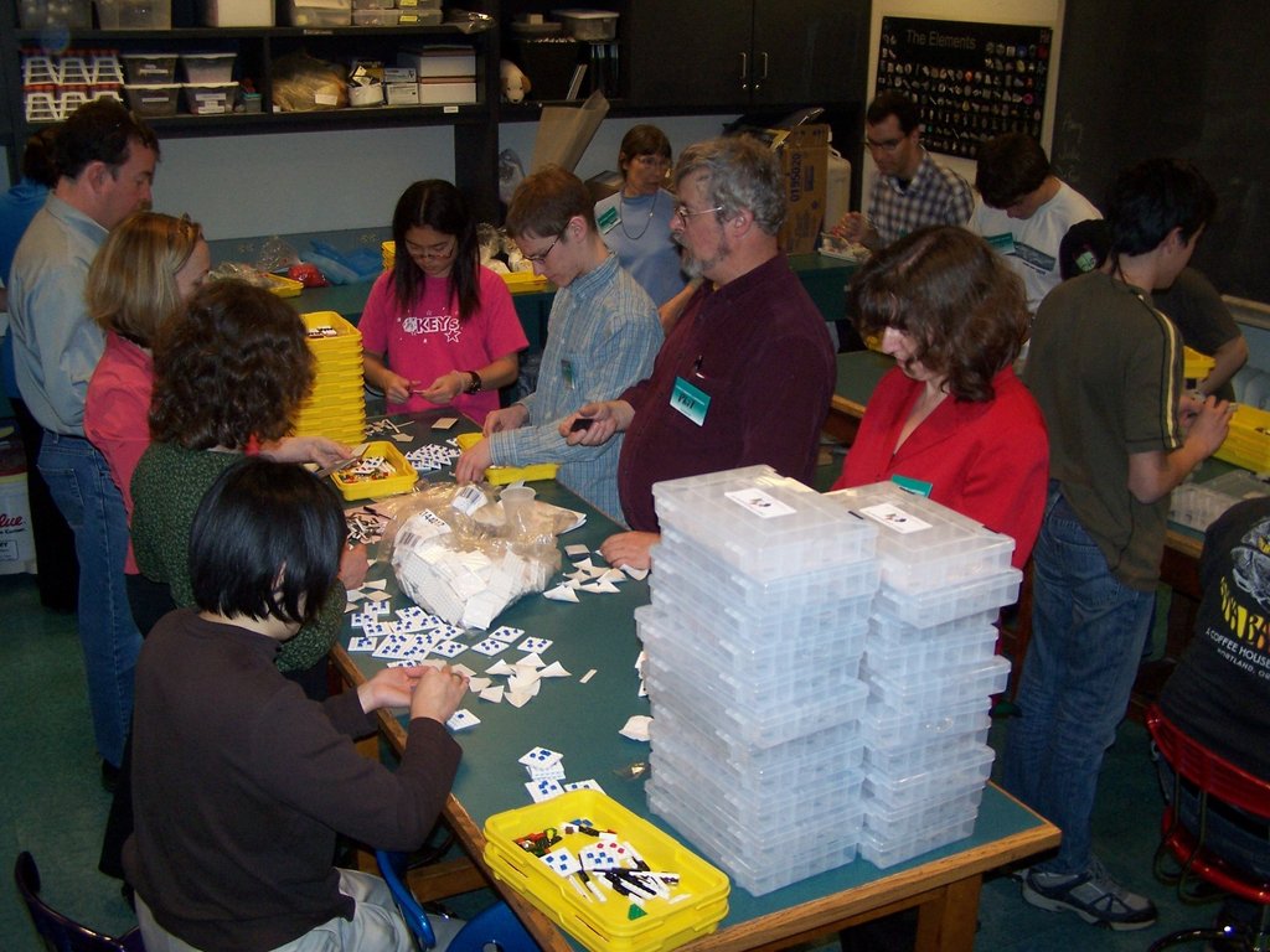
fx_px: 1394
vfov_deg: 37.7
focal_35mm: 38
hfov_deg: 49.0
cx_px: 635
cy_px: 476
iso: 140
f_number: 2.8
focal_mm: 6.3
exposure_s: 1/60
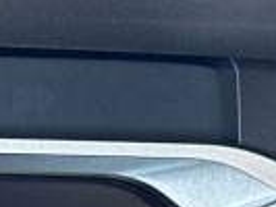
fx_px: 2945
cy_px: 480
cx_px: -320
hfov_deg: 5.2
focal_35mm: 369
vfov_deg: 4.0
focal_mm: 6.86
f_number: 1.78
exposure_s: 1/60
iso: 100
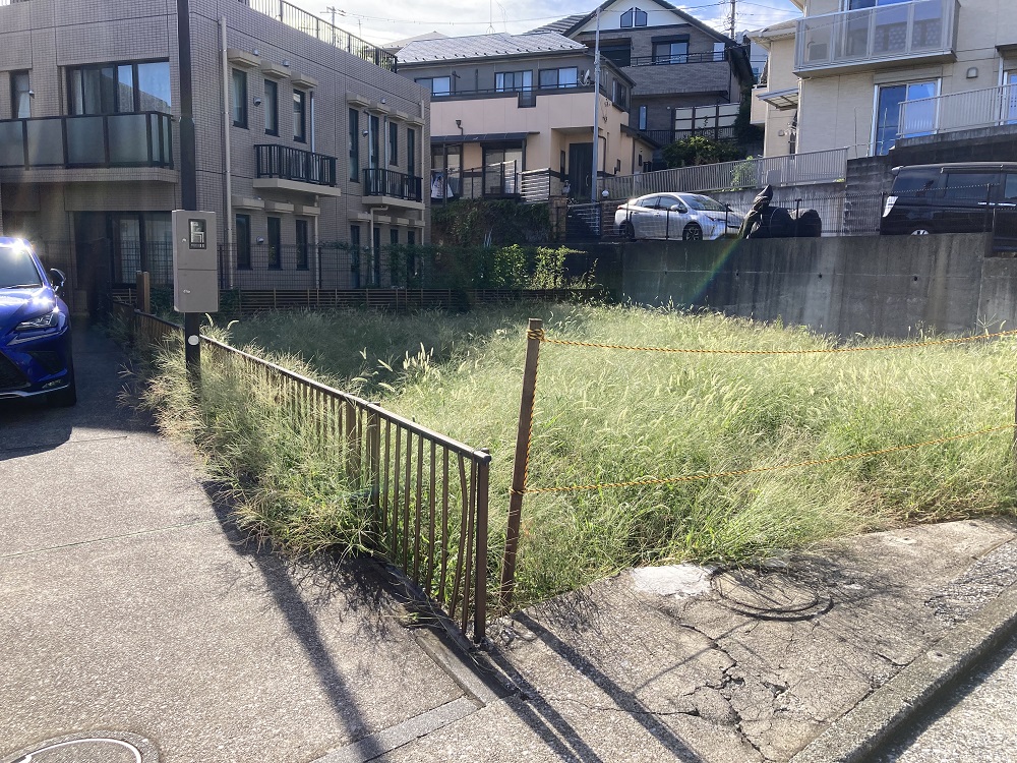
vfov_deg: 49.7
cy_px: 382
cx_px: 508
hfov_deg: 63.4
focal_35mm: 28
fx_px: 823
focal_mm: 3.99
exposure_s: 1/1043
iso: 20
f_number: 1.8
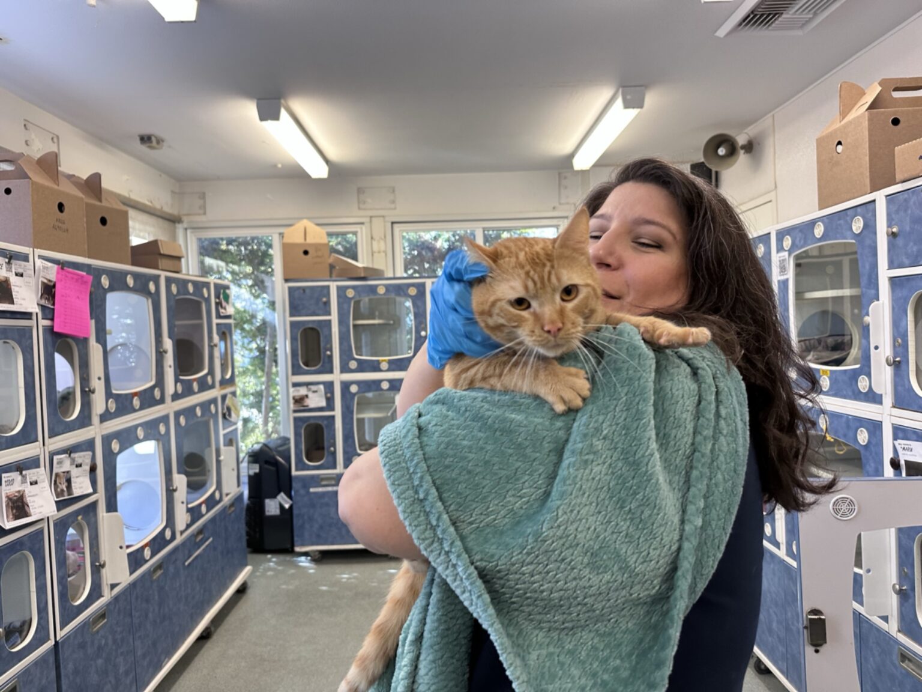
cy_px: 346
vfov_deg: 56.8
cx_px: 461
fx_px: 639
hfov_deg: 71.6
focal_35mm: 24
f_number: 1.78
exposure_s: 1/104
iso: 200
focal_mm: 6.86
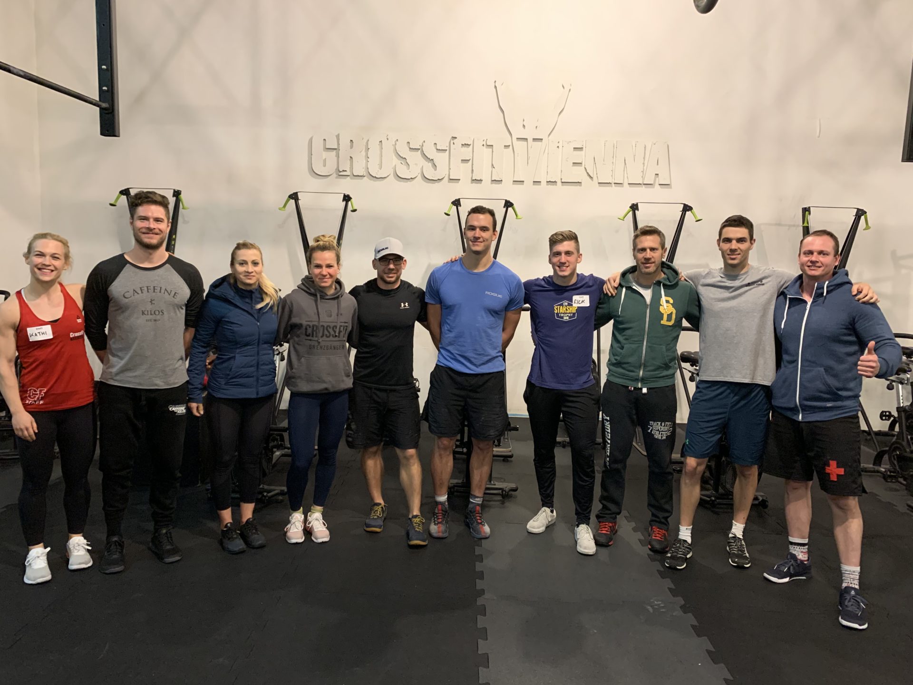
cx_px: 456
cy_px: 342
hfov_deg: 67.3
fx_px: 686
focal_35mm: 26
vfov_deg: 53.1
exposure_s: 1/40
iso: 400
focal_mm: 4.25
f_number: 1.8
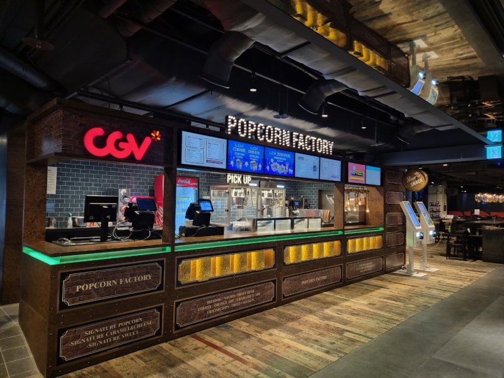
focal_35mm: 23
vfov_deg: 58.9
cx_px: 252
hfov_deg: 73.9
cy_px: 189
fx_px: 335
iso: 250
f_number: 1.8
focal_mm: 5.4
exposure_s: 1/54.1
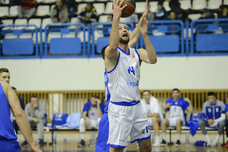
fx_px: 919
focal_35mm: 145
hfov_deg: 14.1
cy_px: 76
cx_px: 114
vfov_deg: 9.5
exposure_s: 1/400
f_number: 3.2
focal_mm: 145
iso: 1250
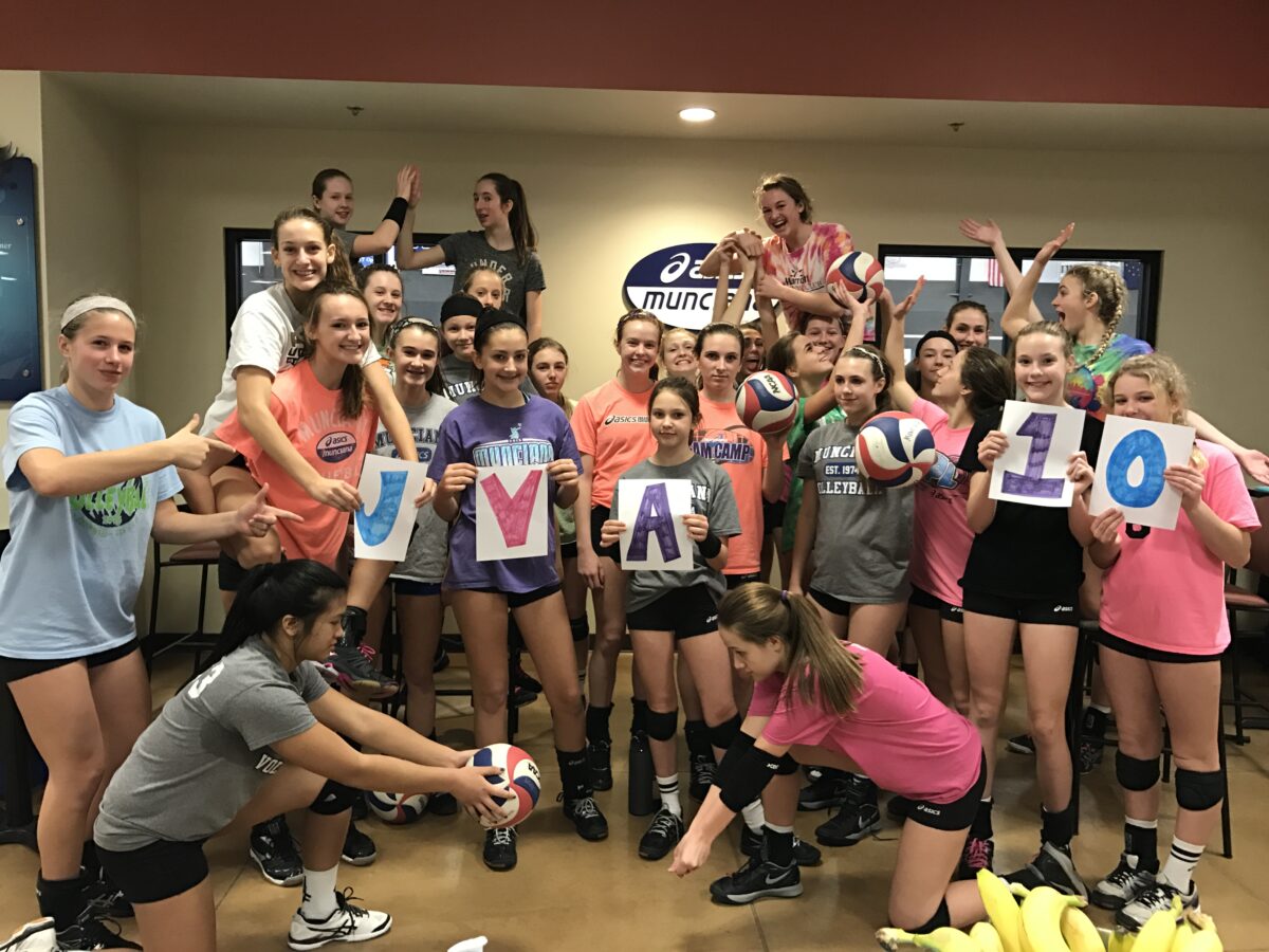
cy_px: 476
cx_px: 634
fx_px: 1026
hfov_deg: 63.4
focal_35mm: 28
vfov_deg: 49.7
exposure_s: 1/15
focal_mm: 3.99
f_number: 1.8
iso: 64
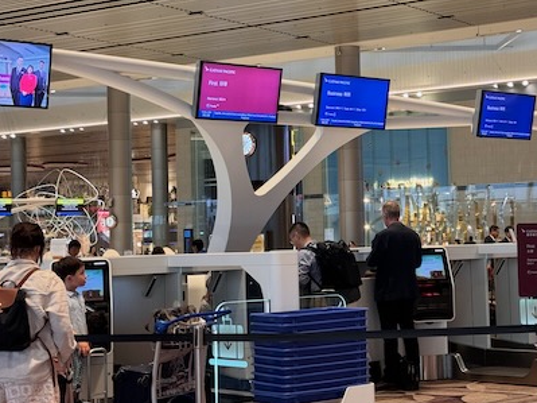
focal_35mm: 77
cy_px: 162
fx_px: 1194
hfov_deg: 25.1
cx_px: 378
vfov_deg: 19.1
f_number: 1.78
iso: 200
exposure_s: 1/60
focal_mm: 6.86
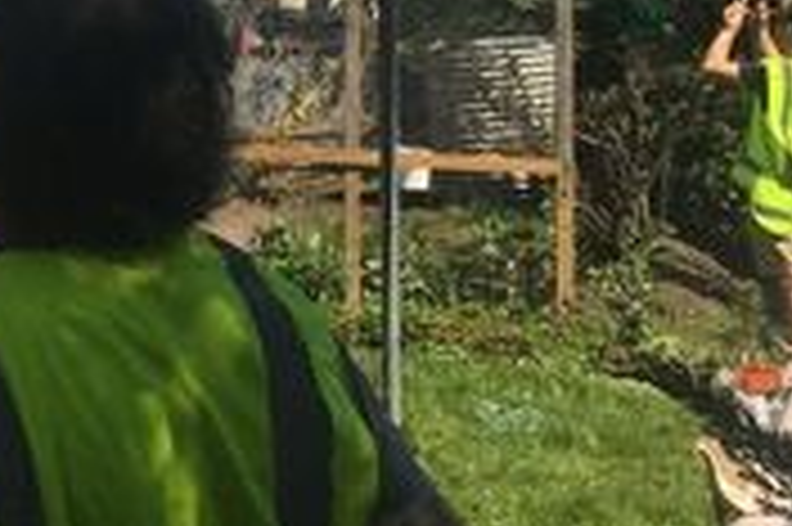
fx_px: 2264
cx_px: -518
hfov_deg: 17.2
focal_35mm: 103
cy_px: -157
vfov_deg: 12.8
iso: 25
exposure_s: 1/1451
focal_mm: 4.15
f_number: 2.2
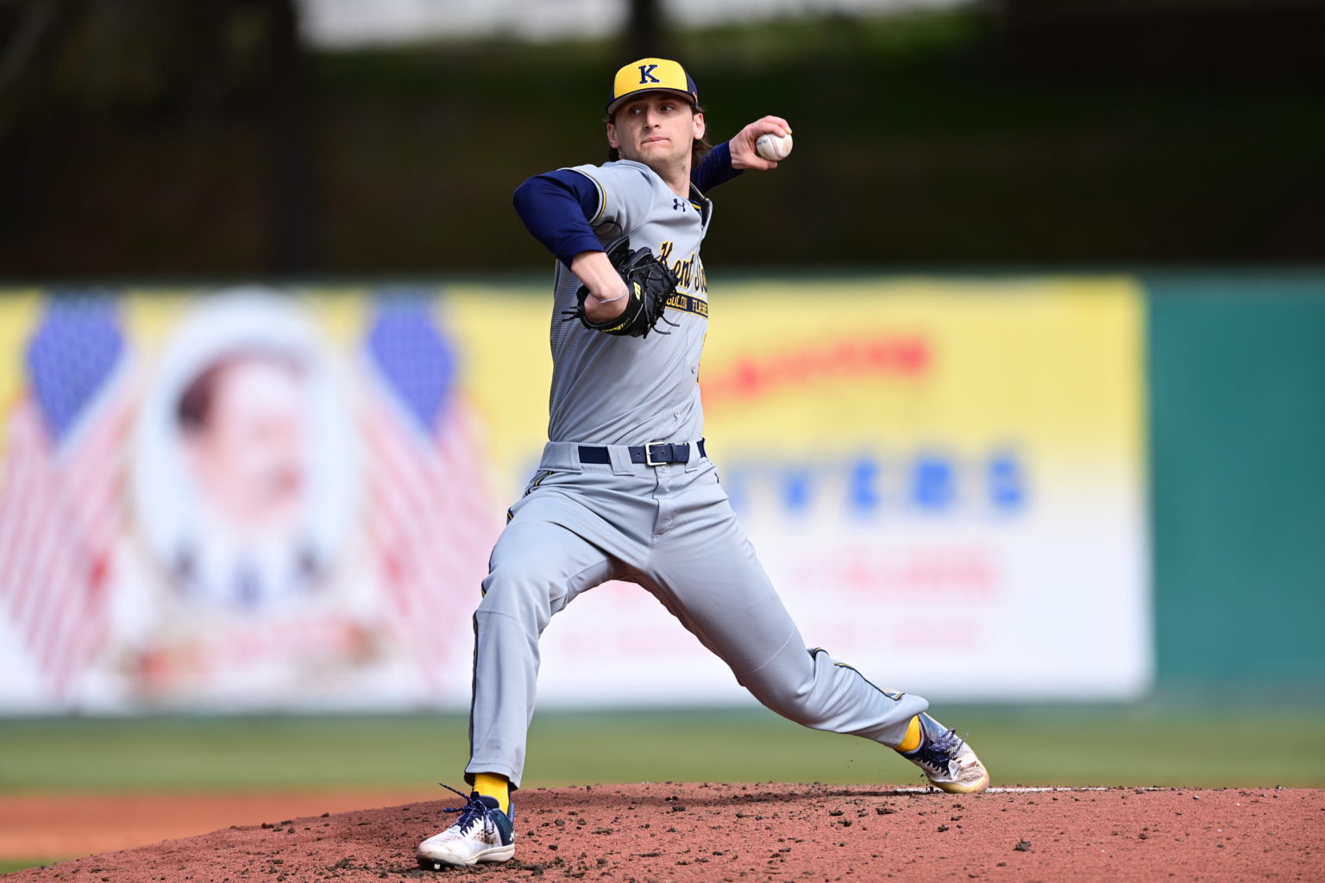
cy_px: 442
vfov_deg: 3.4
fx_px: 14721
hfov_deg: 5.2
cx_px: 662
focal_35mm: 400
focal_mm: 400
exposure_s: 1/3200
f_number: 3.2
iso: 250
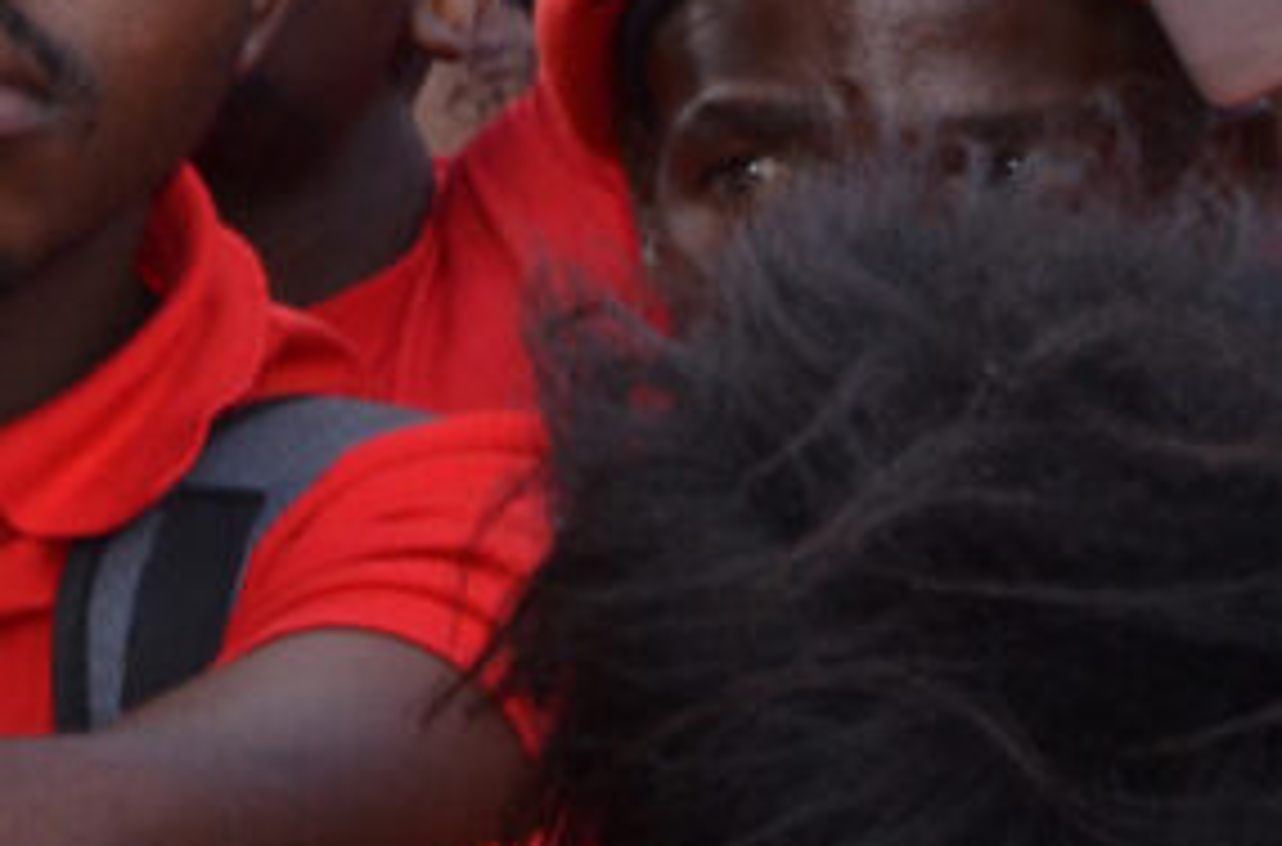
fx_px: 9193
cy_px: -218
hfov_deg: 7.3
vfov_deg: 5.2
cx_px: -2159
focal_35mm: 259
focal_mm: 32
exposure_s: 1/250
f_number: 9
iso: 500
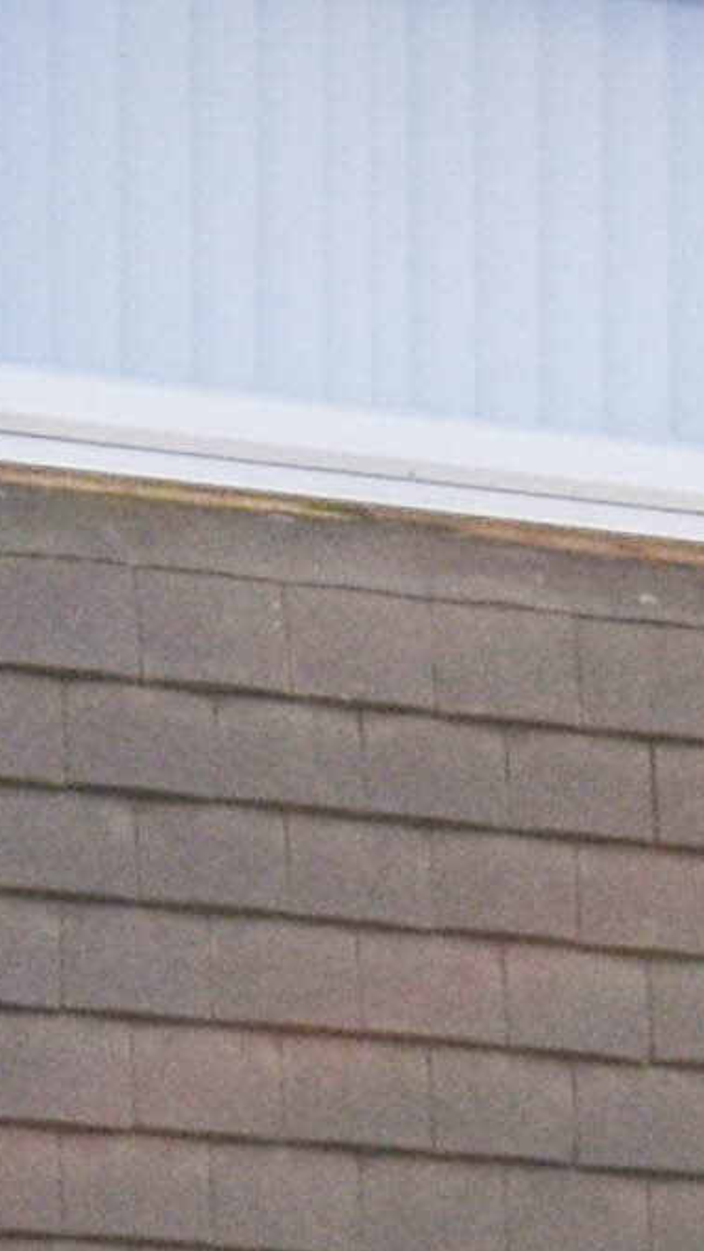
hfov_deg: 6.1
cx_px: -530
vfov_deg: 10.7
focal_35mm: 195
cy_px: 1802
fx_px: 6469
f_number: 9
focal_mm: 14
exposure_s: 1/320
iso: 200
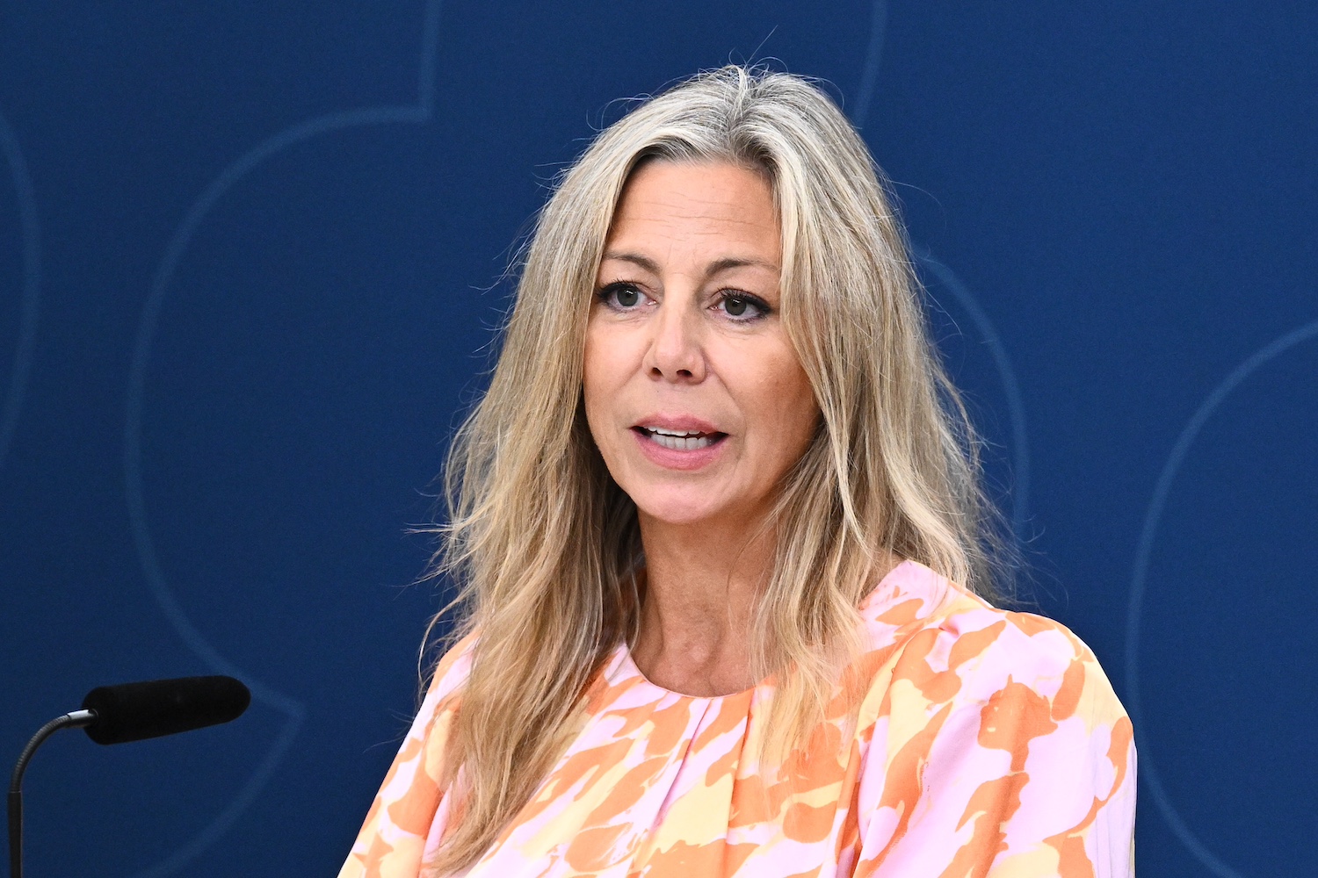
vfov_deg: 6.9
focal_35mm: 200
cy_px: 439
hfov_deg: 10.3
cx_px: 659
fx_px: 7322
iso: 2500
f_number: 5
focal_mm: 200
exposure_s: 1/500
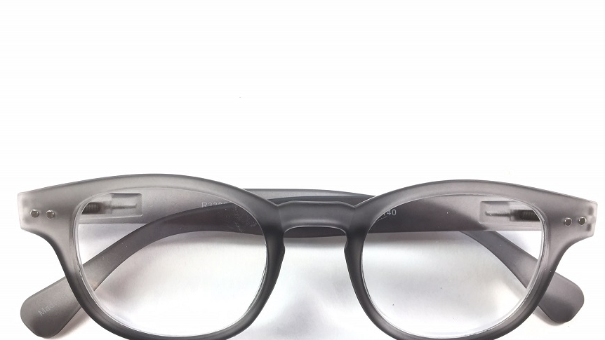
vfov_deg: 35.3
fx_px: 529
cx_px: 314
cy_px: 228
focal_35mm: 33
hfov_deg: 59.5
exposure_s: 1/60
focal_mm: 4.15
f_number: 2.2
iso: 32
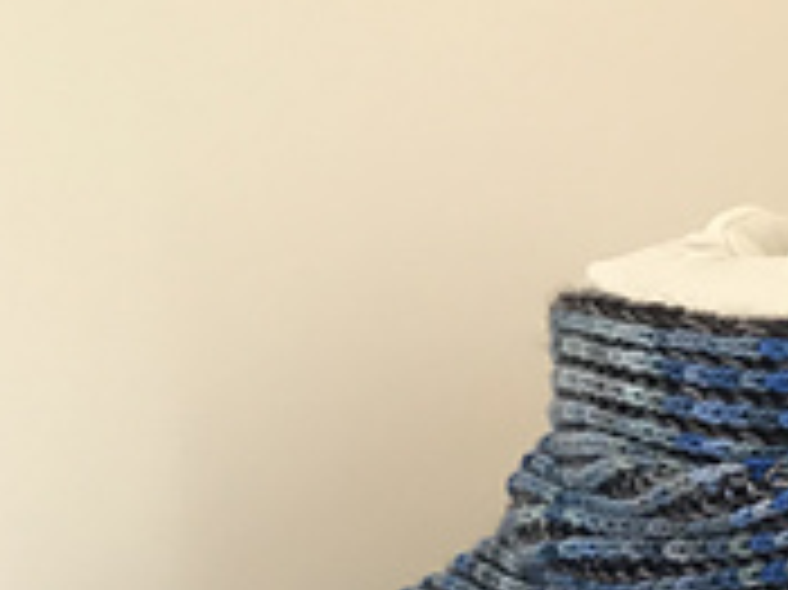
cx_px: 804
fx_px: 1820
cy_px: 1004
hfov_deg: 23.3
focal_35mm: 80
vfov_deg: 16.1
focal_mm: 3.99
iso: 64
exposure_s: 1/16
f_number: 1.8
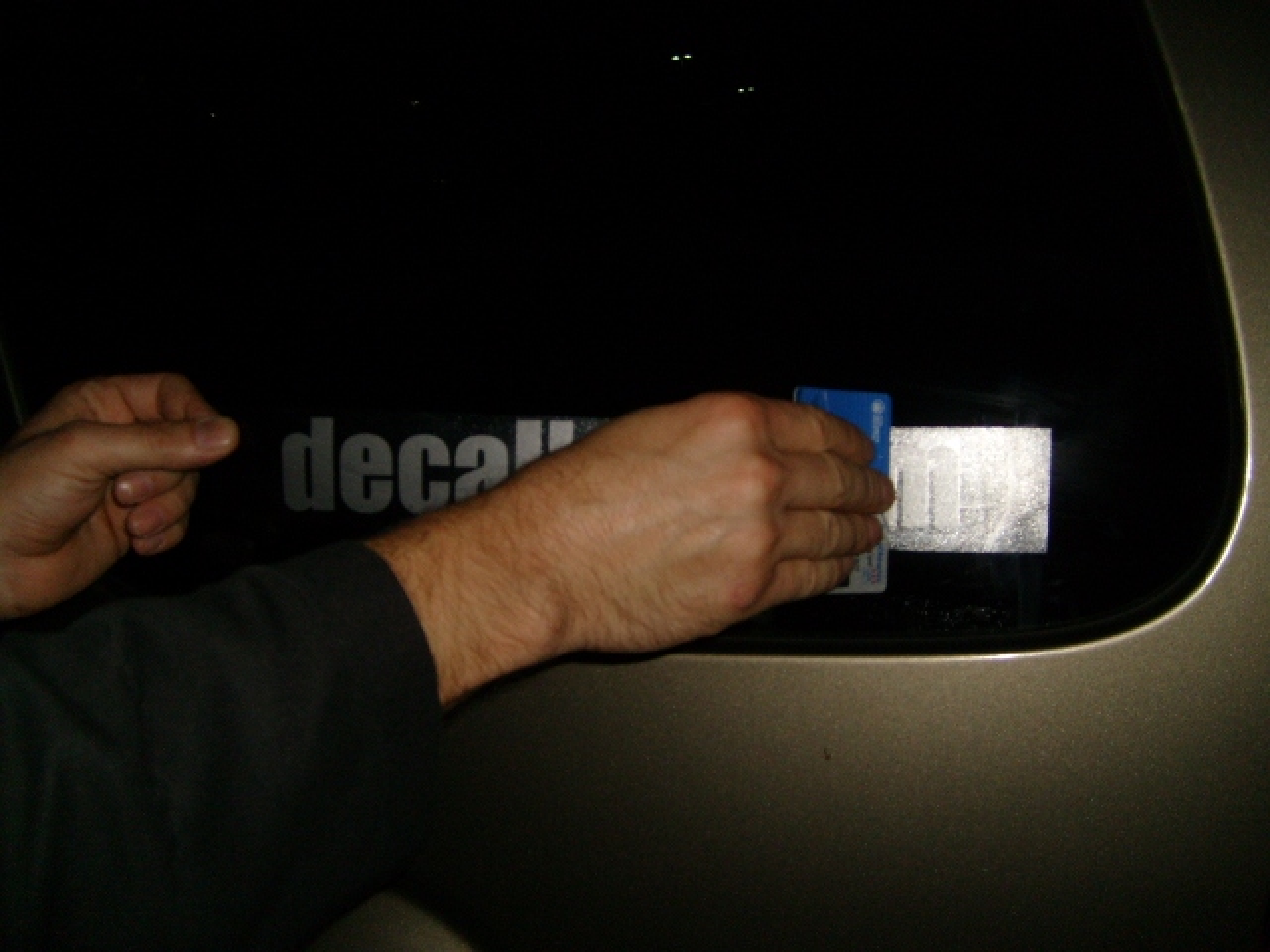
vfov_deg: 40.7
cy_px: 476
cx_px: 635
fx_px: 1284
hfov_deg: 52.6
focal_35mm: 35
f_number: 2.8
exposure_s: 1/45
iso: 100
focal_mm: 5.8
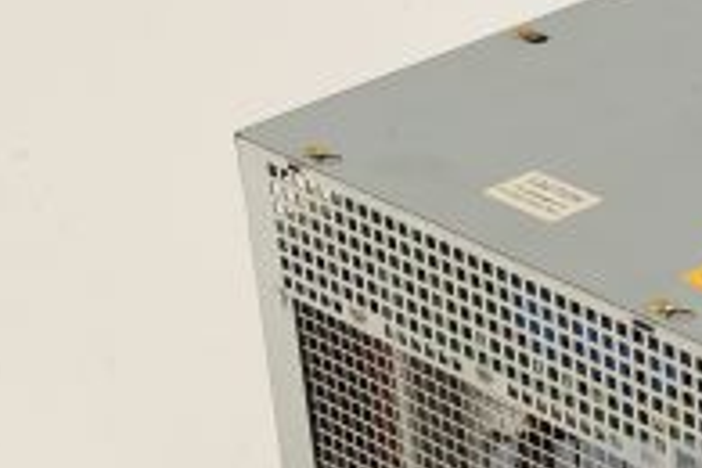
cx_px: 850
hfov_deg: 13.0
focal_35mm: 154
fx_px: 3003
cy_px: 527
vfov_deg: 8.8
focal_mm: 50
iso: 1600
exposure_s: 1/125
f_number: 11
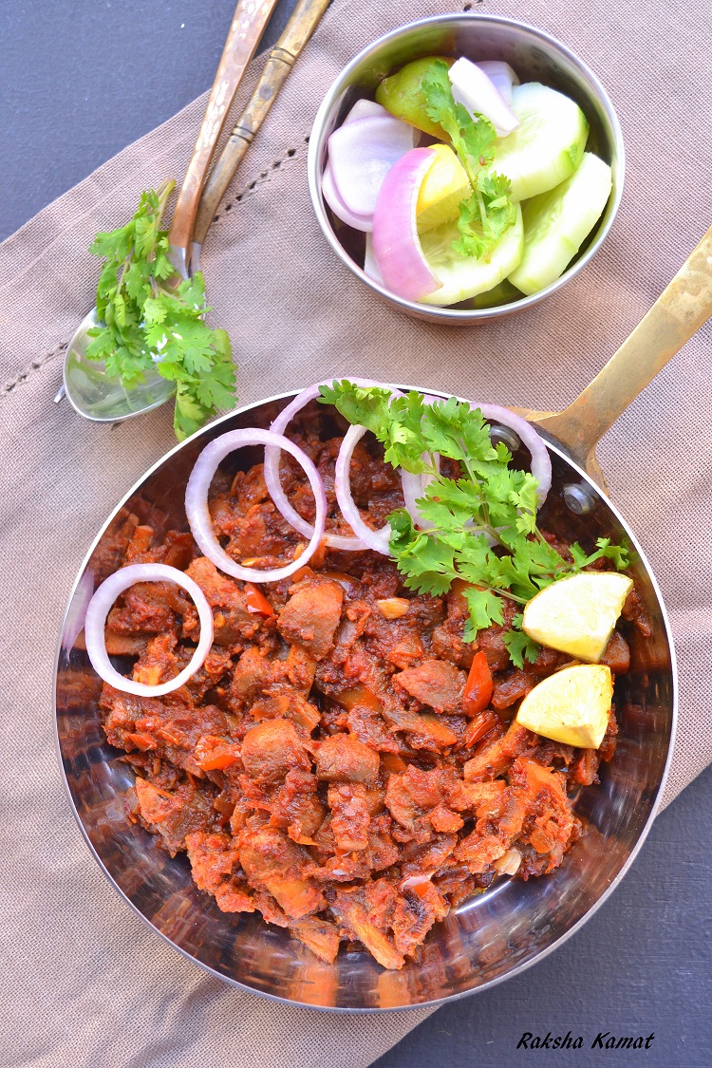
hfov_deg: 30.8
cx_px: 356
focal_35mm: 44
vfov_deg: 45.0
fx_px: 1290
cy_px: 534
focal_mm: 29
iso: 400
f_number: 5.6
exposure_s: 1/30
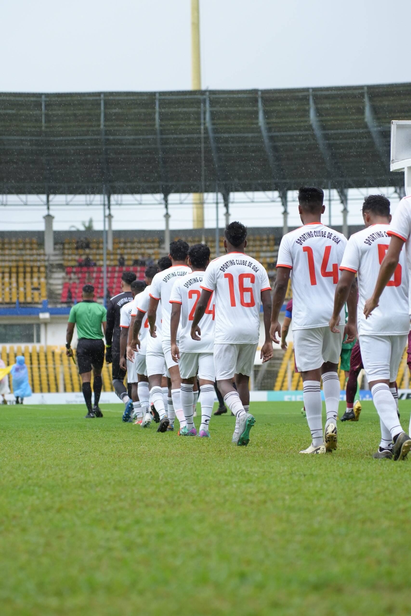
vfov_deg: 18.3
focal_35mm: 112
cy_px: 308
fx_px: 1918
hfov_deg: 12.2
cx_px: 206
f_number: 2.8
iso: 800
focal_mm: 75
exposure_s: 1/1000
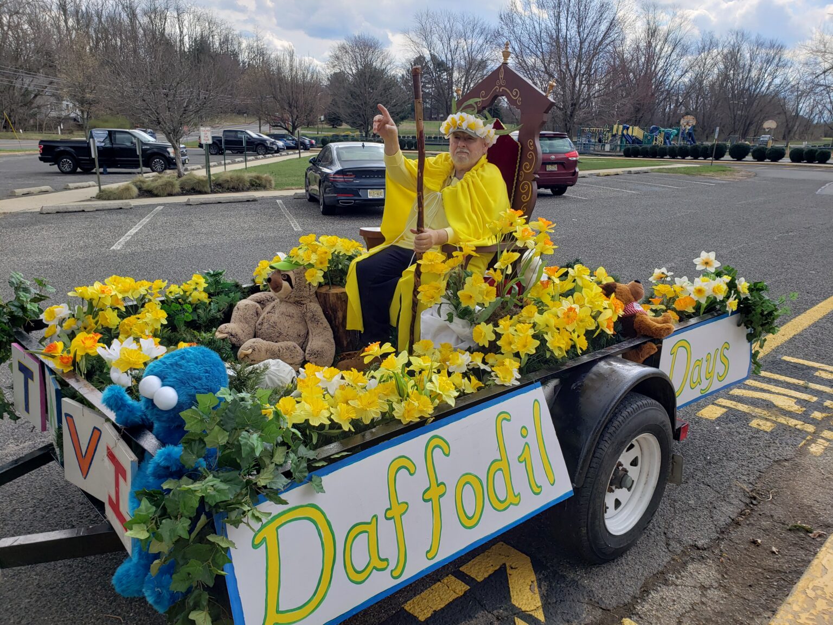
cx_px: 416
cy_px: 312
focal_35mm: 26
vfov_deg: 53.1
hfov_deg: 67.3
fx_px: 626
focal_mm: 4.3
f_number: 2.4
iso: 50
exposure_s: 1/726
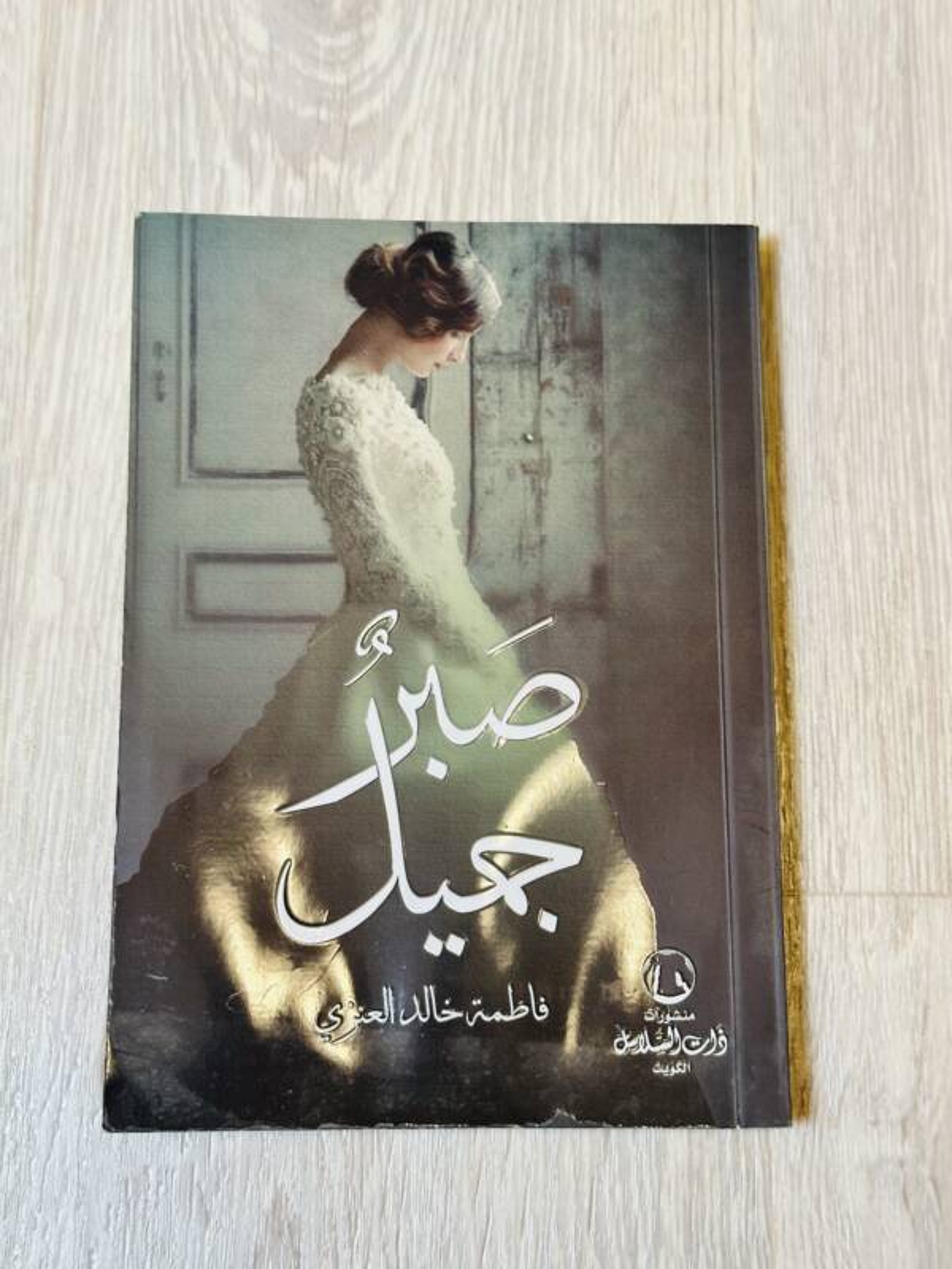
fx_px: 1760
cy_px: 634
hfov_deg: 30.3
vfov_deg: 39.7
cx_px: 476
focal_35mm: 48
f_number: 1.78
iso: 100
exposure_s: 1/60
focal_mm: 6.86
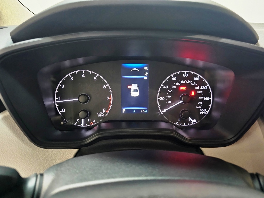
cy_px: 99
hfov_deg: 73.9
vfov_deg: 58.9
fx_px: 175
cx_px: 132
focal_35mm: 23
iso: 1250
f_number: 1.7
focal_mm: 6.3
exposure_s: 1/24
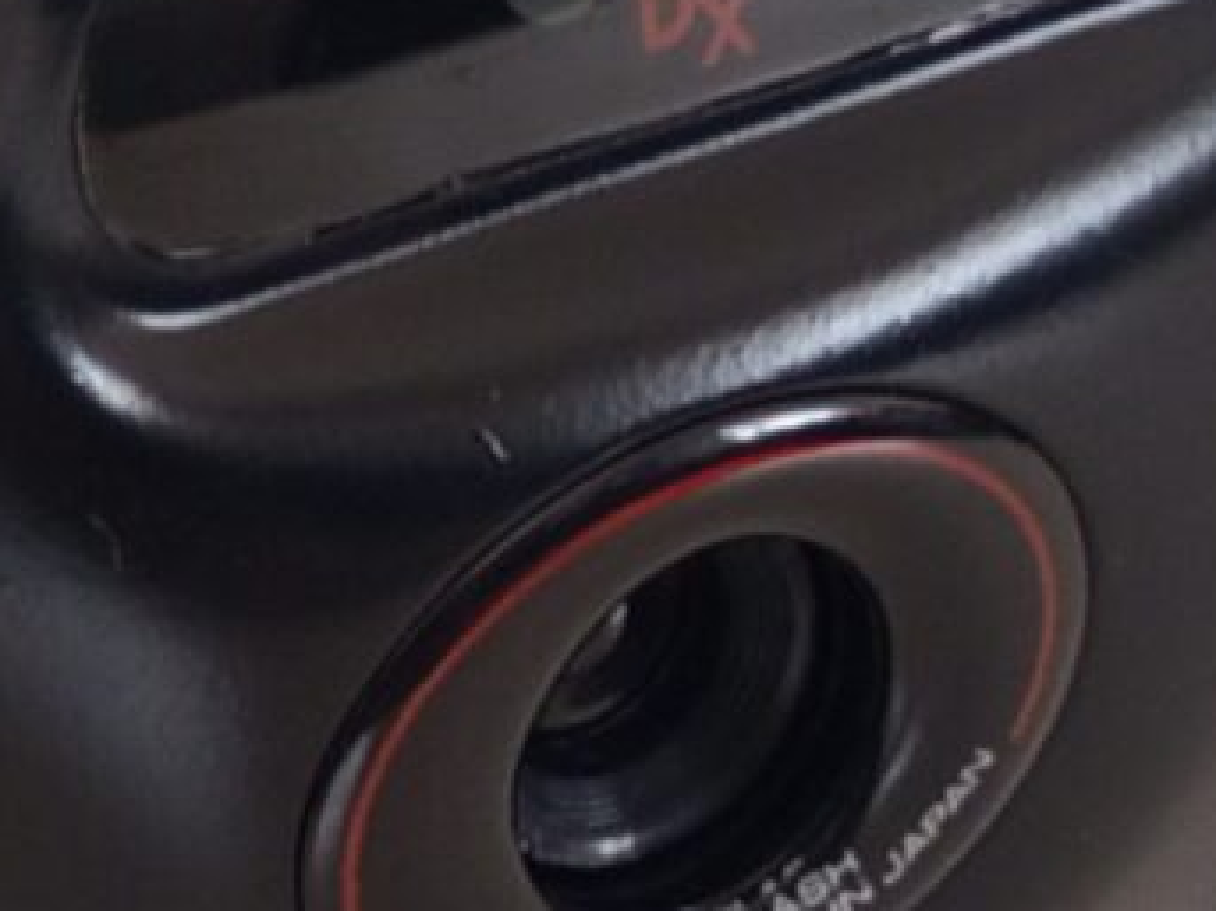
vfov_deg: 9.1
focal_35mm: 163
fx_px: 5724
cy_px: 399
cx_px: 340
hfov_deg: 12.1
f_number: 1.7
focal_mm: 5.24
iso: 1145
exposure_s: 1/33.3
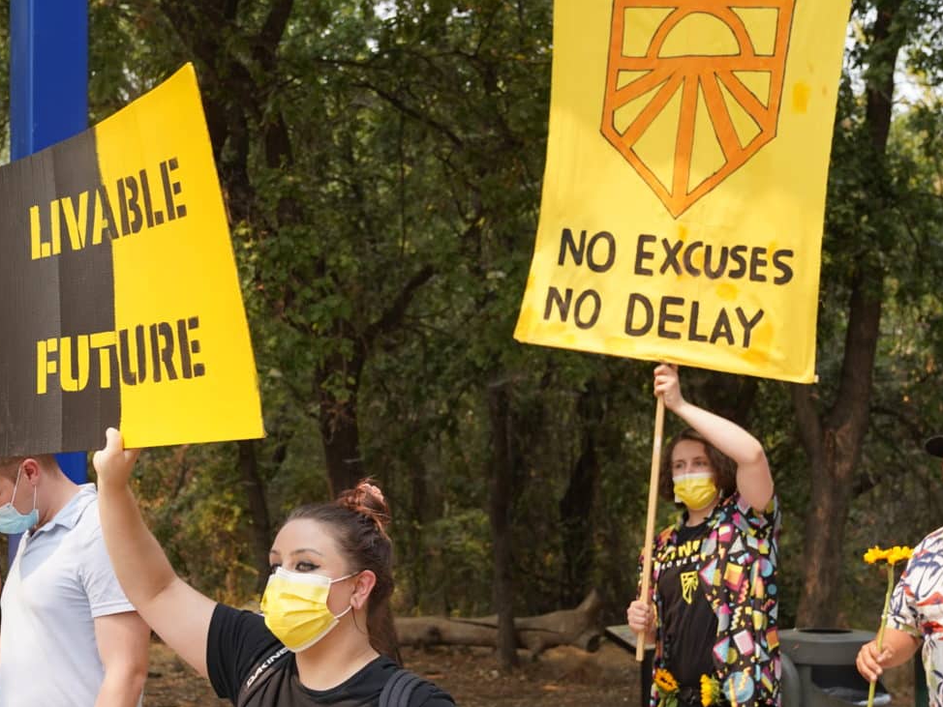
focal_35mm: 47
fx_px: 1281
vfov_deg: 30.7
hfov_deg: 40.4
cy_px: 447
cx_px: 450
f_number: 4.5
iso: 250
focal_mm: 31
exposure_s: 1/640
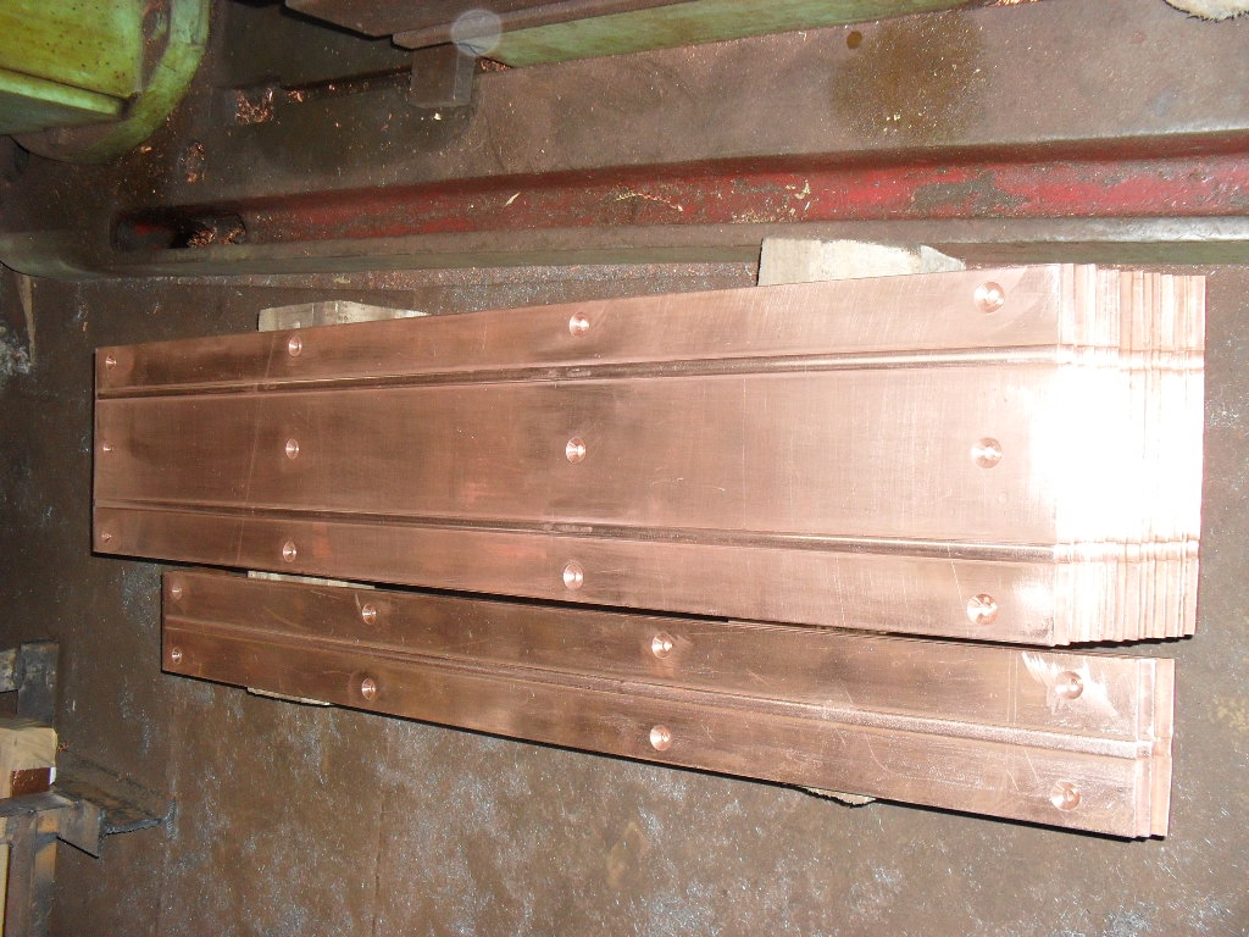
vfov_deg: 40.7
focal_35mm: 35
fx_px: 1263
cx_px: 624
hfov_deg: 52.6
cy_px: 468
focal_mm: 6.3
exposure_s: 1/45
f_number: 3.2
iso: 200
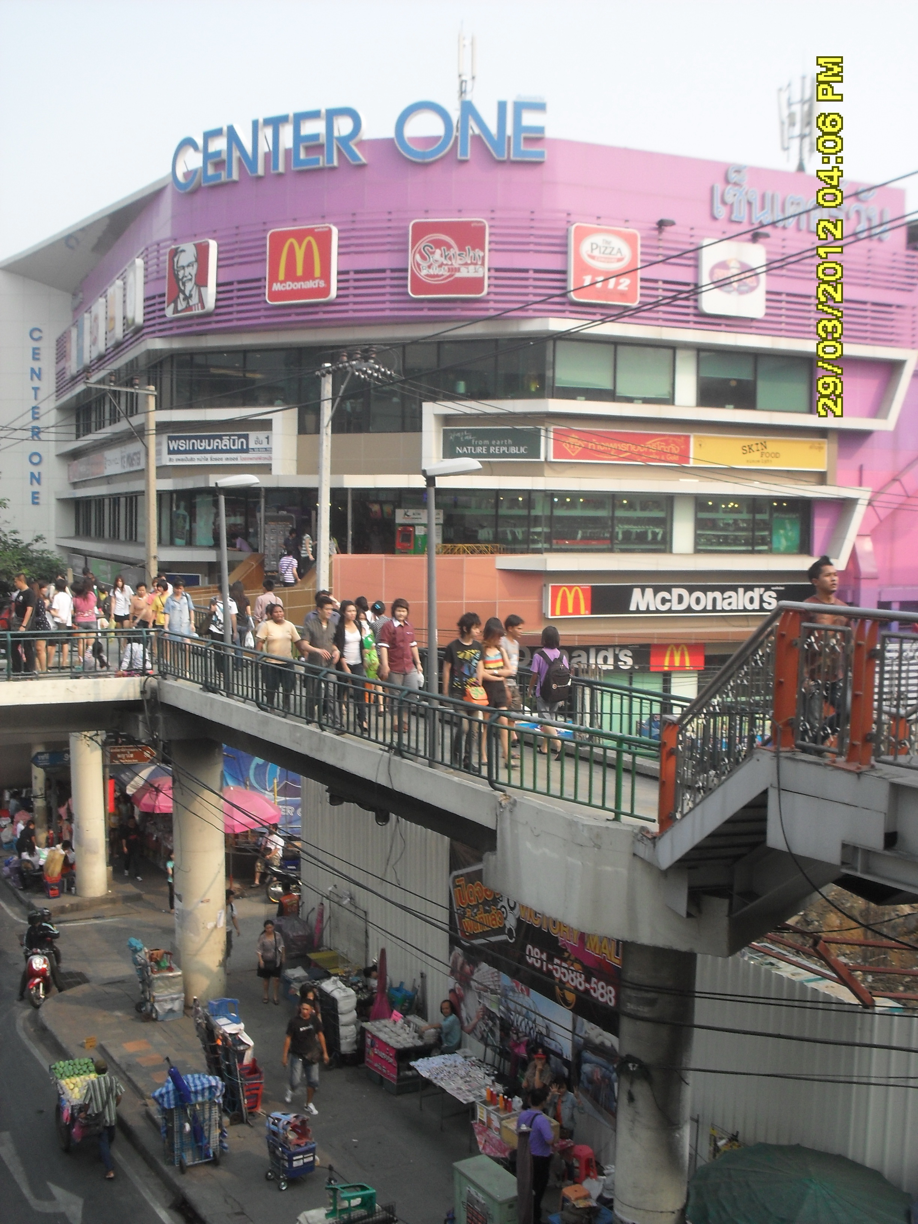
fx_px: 1344
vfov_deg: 49.0
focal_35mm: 38
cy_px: 612
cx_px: 459
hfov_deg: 37.7
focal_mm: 6.3
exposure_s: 1/45
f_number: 8.3
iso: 80
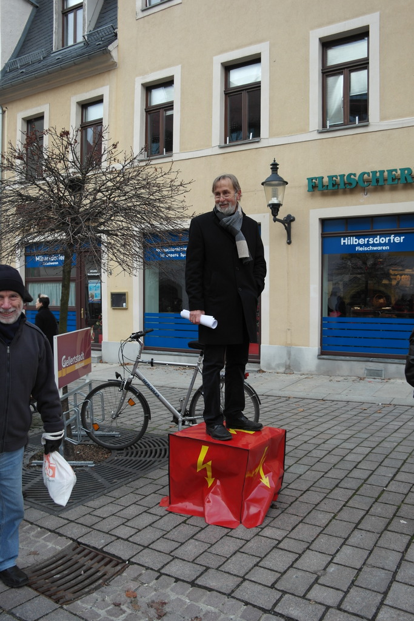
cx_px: 207
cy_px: 310
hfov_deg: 47.9
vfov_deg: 67.4
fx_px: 466
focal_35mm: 27
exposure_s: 1/80
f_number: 3.5
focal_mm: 18
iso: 100
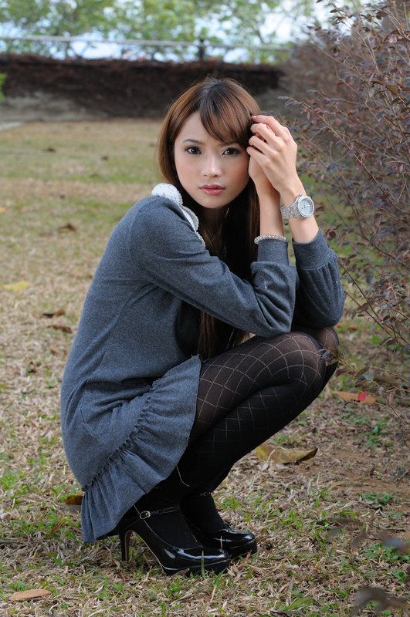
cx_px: 205
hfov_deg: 13.0
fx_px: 1799
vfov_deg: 19.5
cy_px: 308
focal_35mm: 105
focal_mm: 70
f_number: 6.7
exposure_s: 1/250
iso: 400
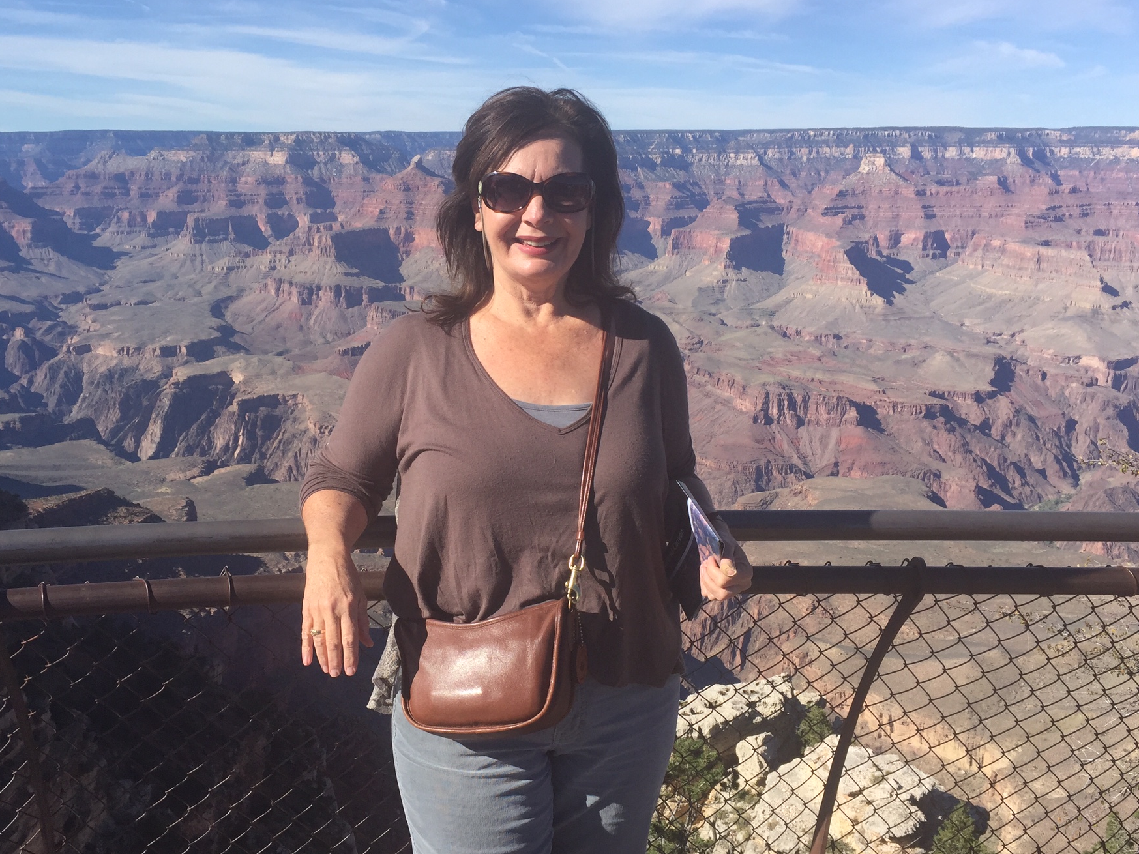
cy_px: 432
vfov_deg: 41.8
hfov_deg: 53.8
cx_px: 503
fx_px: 1119
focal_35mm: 34
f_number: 2.2
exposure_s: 1/1721
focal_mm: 4.15
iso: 32
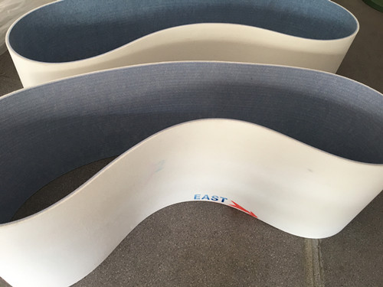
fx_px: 321
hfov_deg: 61.7
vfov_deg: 48.2
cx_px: 192
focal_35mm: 29
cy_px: 144
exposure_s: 1/33
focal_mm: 4.15
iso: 100
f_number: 2.2
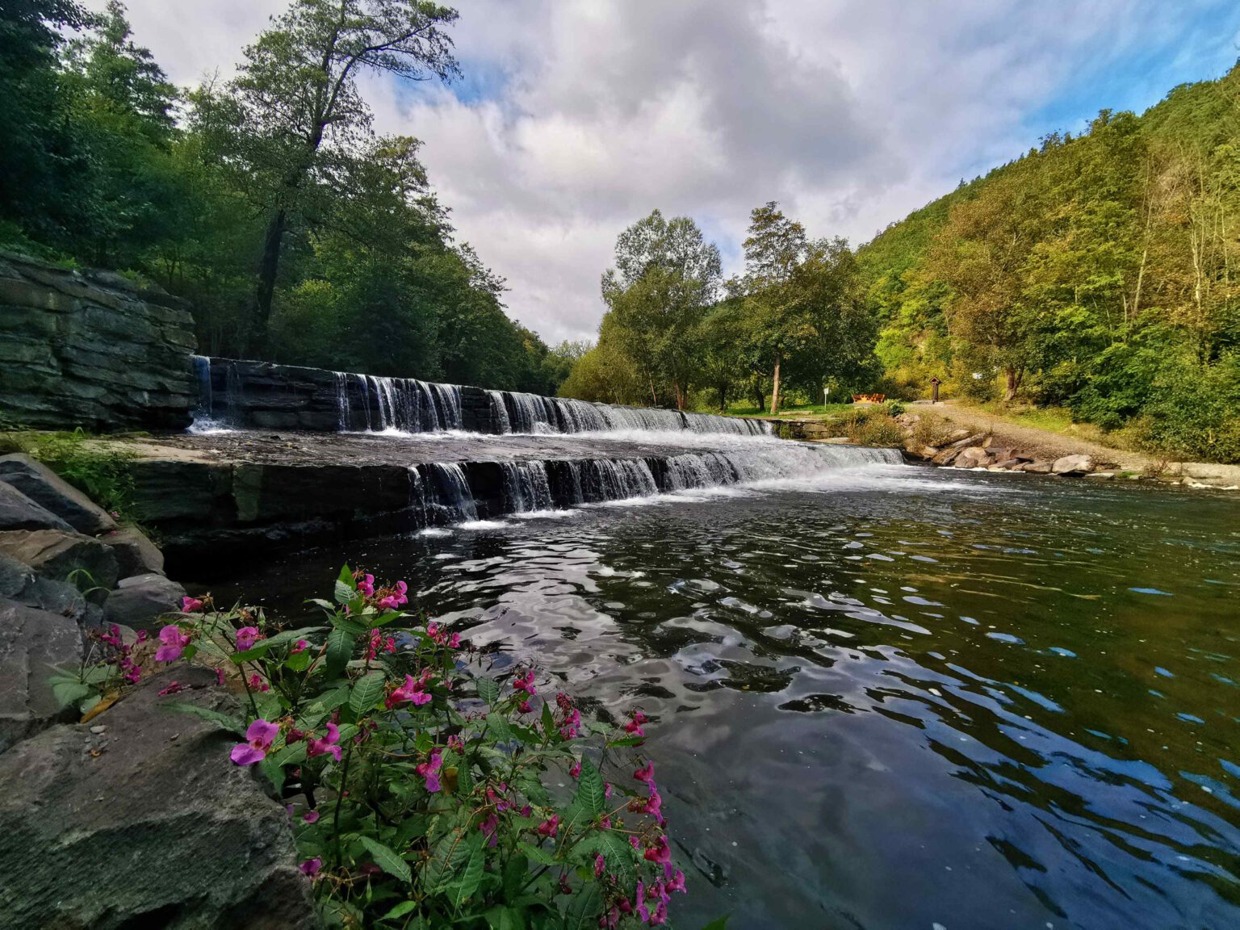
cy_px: 465
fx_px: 573
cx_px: 620
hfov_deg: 94.5
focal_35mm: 16
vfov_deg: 78.1
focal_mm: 2.35
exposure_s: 4
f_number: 2.2
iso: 50
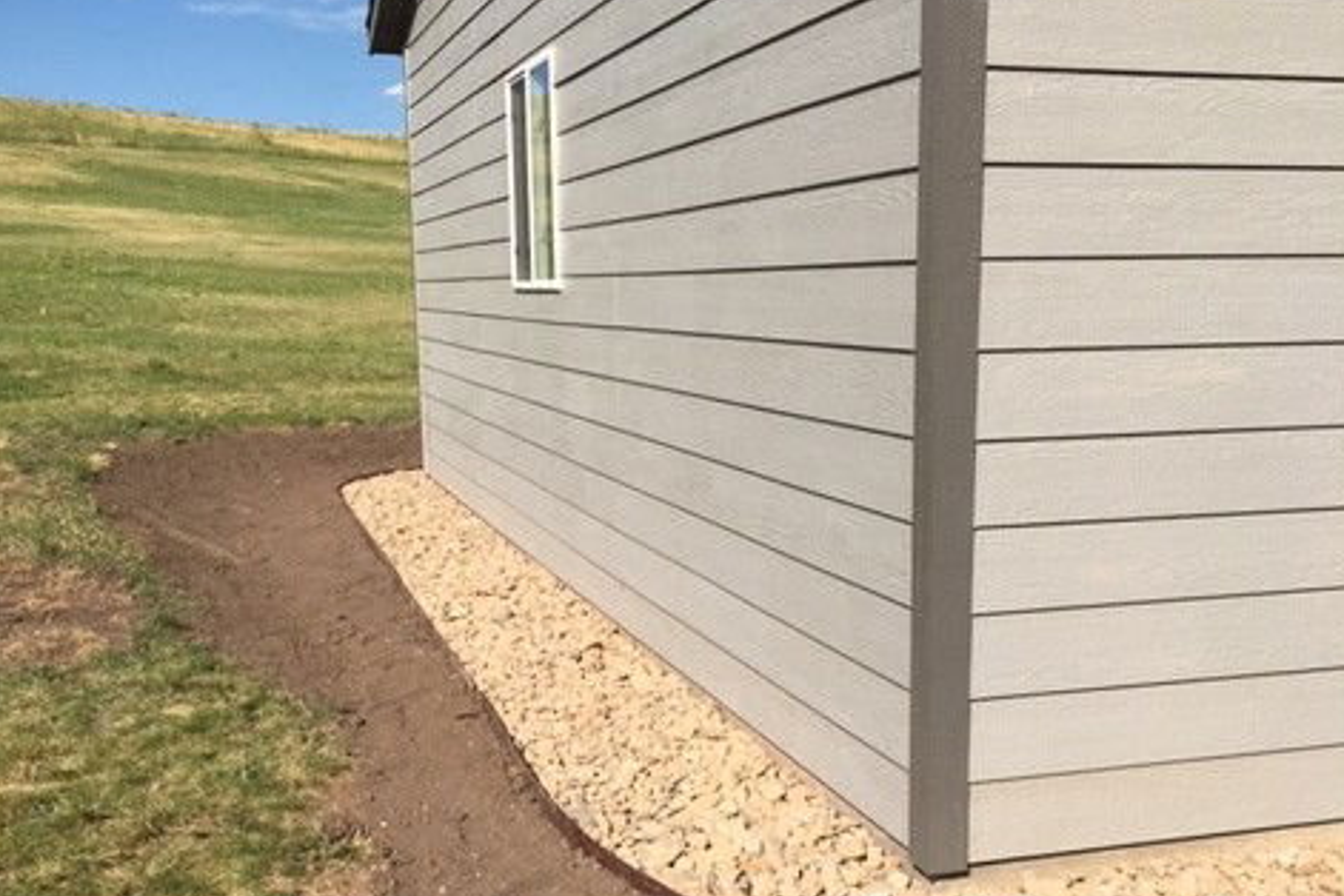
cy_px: 551
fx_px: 1531
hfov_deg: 47.4
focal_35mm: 41
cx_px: 671
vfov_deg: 32.5
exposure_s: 1/2137
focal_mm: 4.15
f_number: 2.2
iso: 25
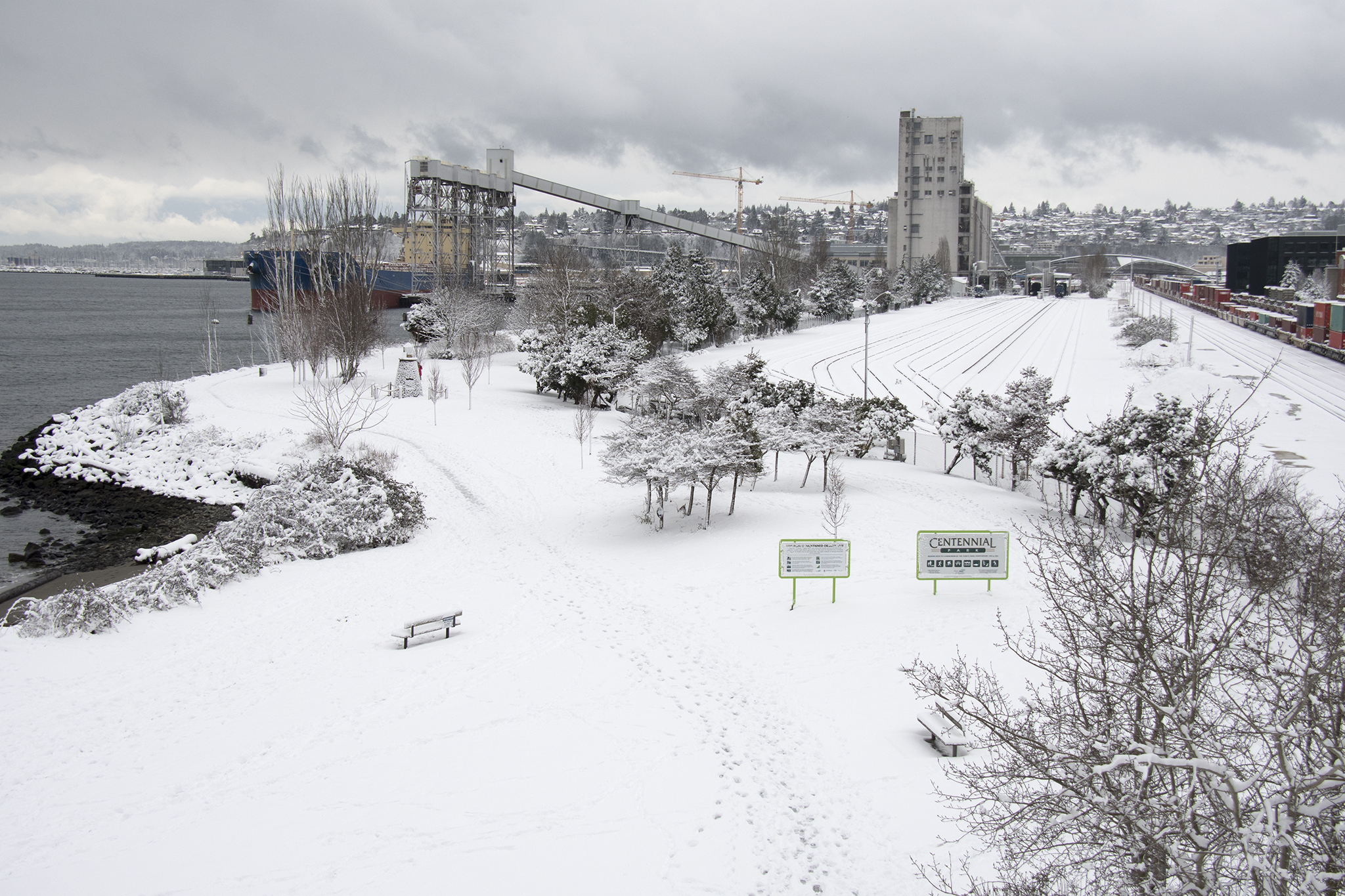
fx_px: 2129
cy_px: 448
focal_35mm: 57
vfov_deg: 23.8
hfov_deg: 35.1
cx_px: 672
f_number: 5.6
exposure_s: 1/400
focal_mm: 38
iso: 320
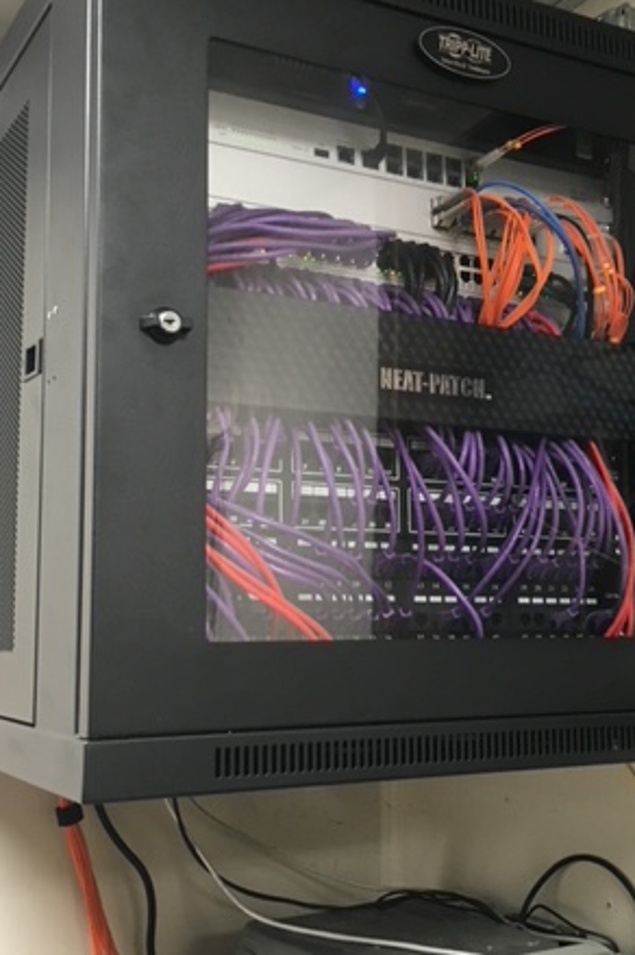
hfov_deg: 30.5
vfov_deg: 44.5
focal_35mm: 44
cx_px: 328
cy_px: 485
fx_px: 1166
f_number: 2.2
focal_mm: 4.15
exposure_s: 1/30
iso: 125
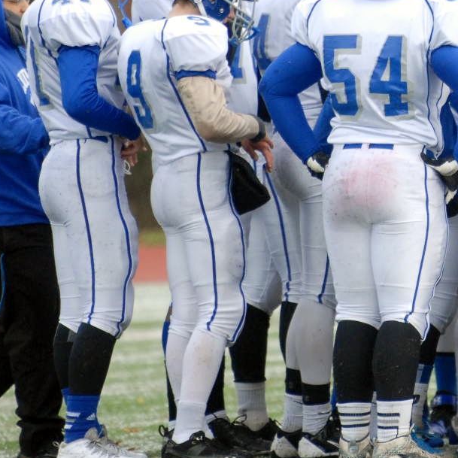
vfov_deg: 2.2
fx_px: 12140
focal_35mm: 811
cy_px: 23
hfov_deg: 2.2
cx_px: 620
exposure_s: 1/1000
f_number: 2.8
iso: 400
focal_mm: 200
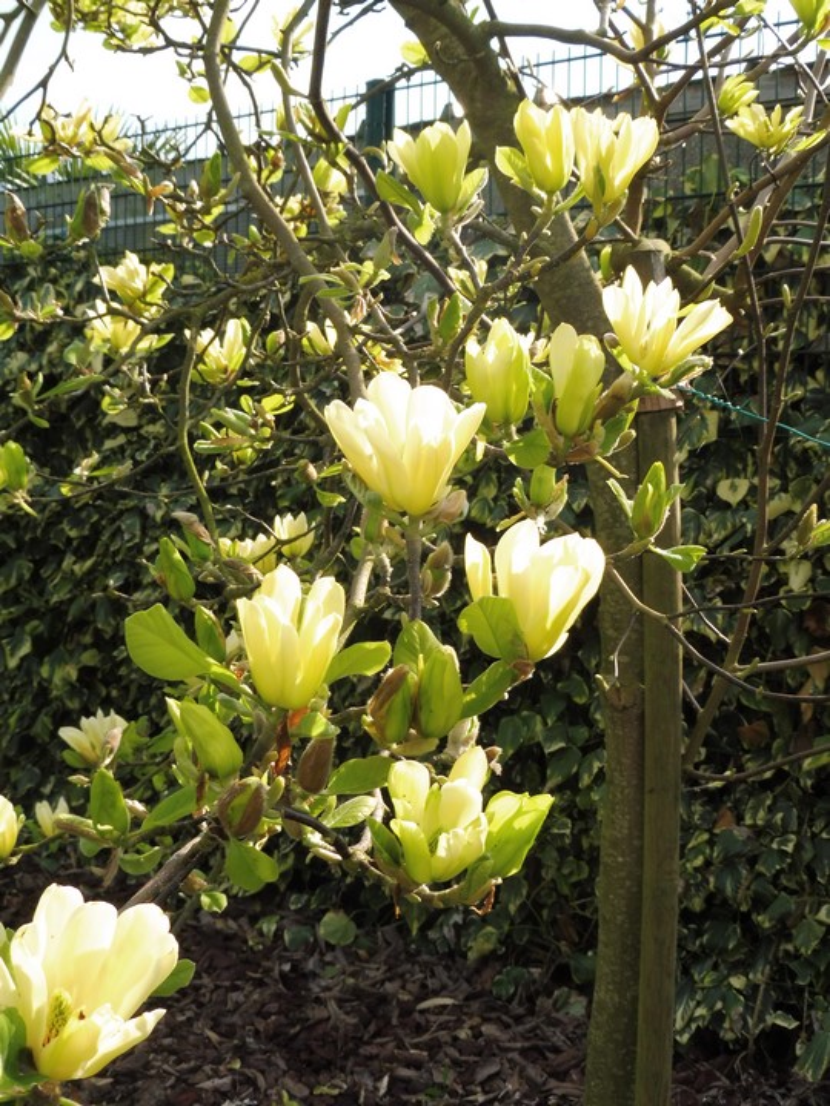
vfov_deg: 42.9
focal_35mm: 44
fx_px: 1407
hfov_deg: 32.9
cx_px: 415
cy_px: 553
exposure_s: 1/320
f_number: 5
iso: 100
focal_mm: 7.9
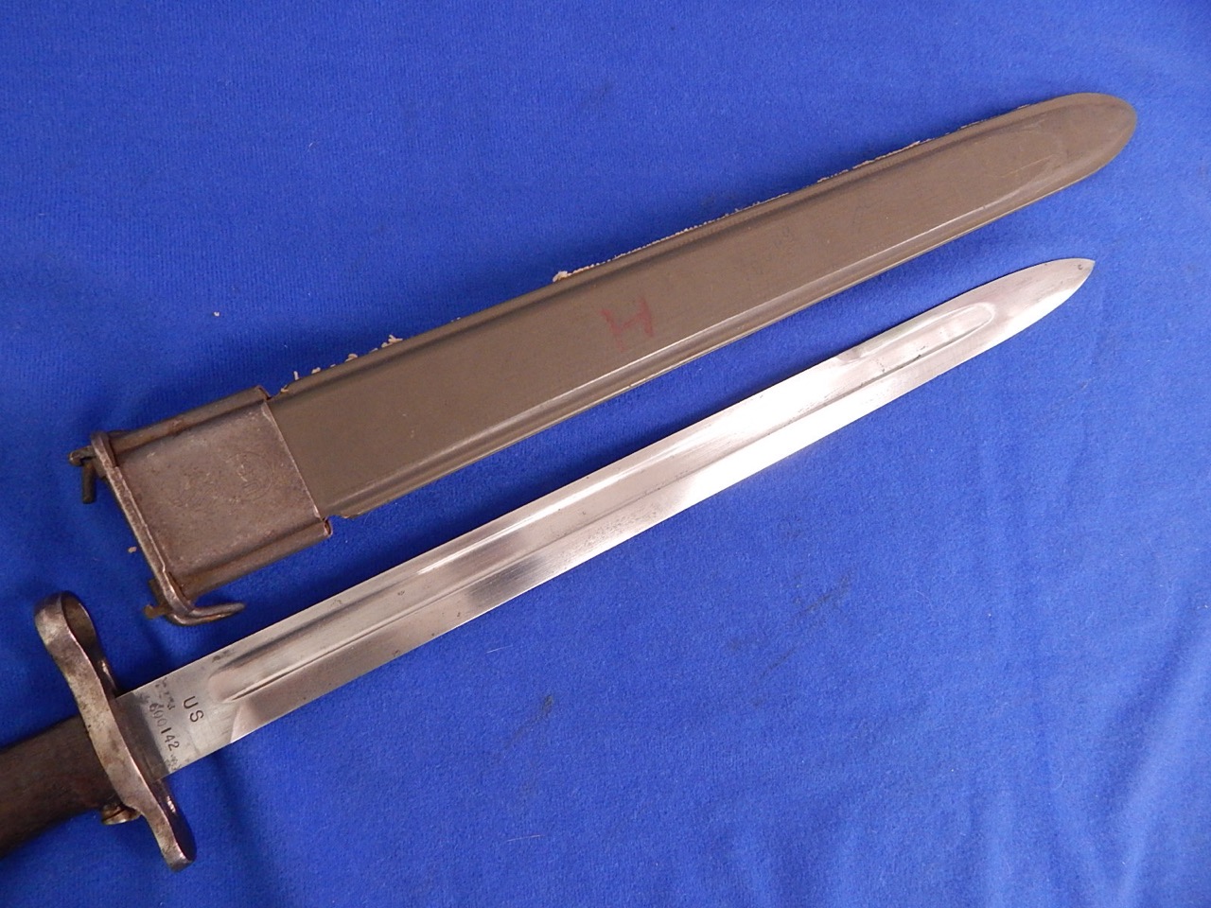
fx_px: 770
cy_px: 454
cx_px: 606
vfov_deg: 61.1
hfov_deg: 76.4
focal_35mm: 22
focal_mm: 4
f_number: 3
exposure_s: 1/25
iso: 400
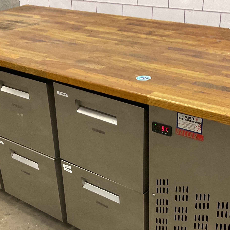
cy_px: 167
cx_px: 117
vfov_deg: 29.7
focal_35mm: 57
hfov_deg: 30.0
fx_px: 428
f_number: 1.8
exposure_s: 1/50
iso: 125
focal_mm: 3
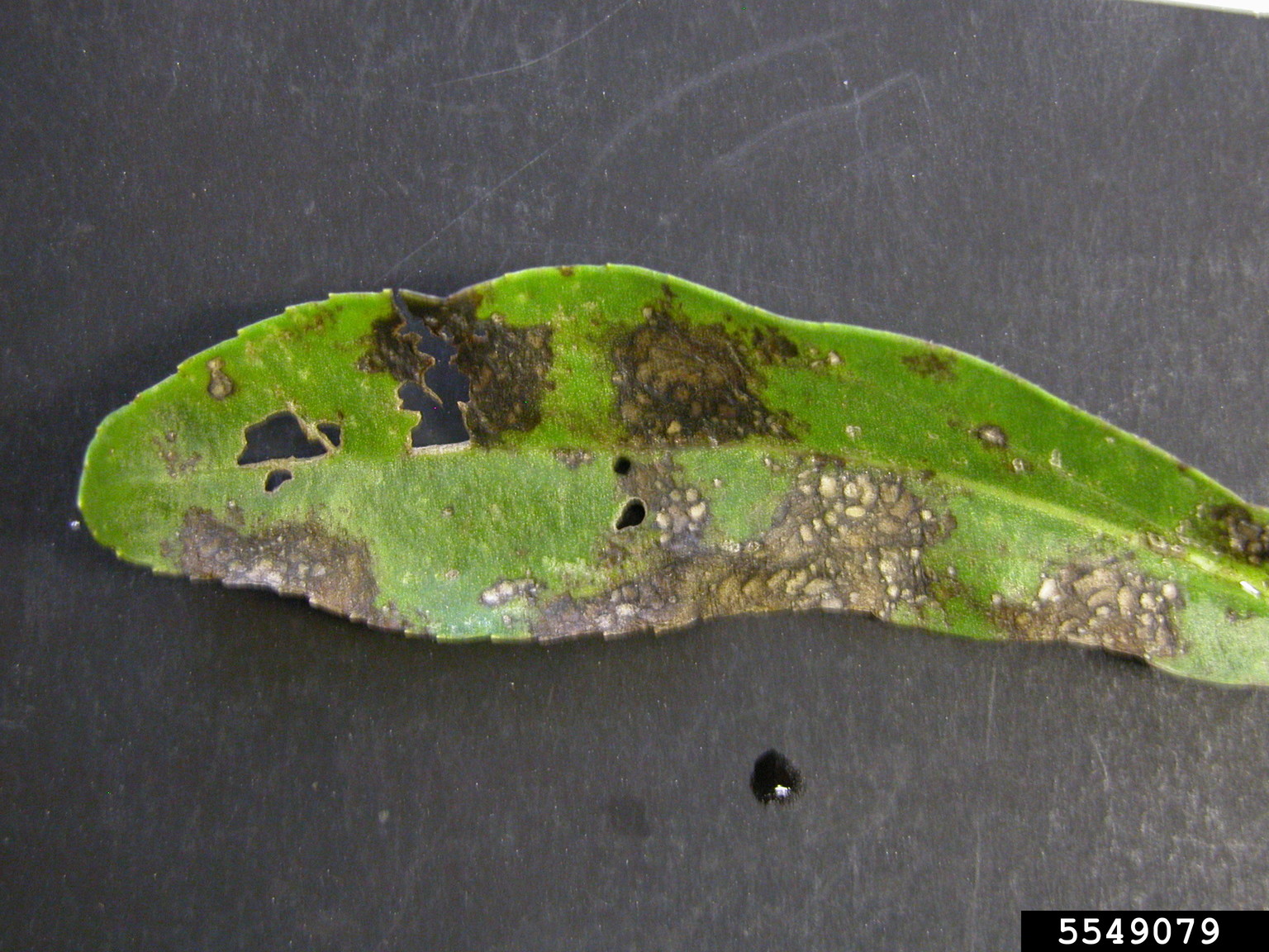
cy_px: 476
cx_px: 634
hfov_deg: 29.8
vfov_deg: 22.6
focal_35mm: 65
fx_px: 2383
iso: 382
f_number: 3.2
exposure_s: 1/4.9
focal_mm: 16.8
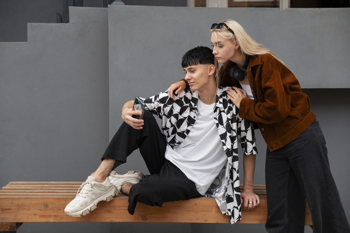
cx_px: 175
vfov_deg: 18.2
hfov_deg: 27.0
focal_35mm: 75
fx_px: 729
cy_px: 116
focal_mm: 75
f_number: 4
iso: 1000
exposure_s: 1/125
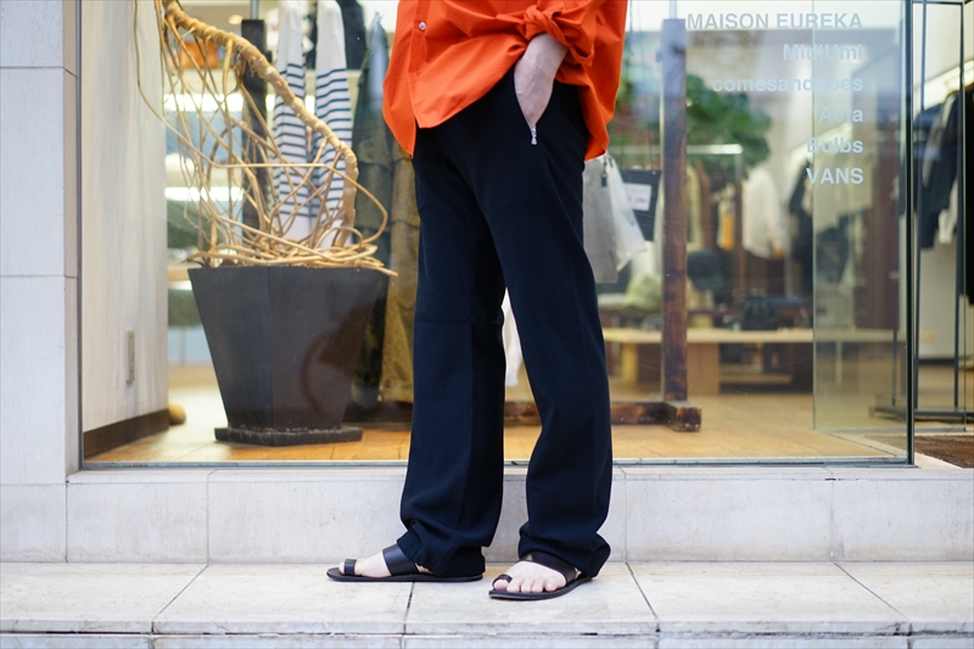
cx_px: 487
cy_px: 324
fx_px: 1488
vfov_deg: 24.6
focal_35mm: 55
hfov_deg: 36.3
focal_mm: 55
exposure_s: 1/60
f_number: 1.8
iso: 250
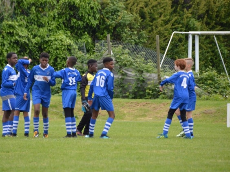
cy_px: 75
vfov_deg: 4.0
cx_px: 102
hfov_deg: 5.4
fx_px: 2452
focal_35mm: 369
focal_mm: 200
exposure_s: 1/640
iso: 400
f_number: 6.3
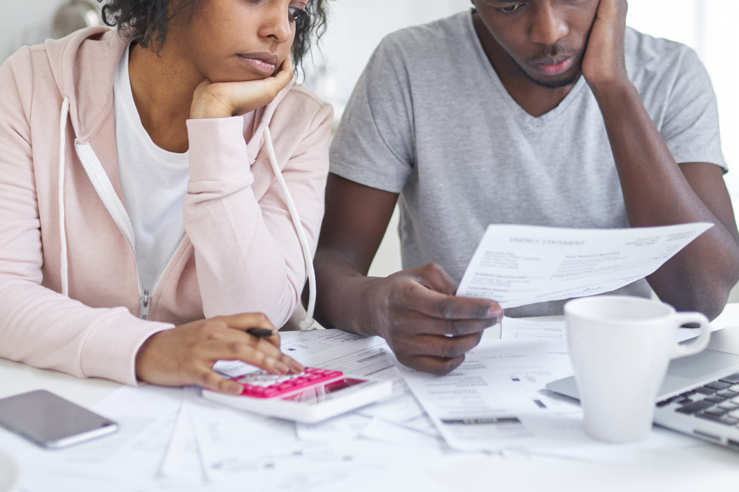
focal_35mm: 49
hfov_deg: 40.3
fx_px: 1006
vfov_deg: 27.3
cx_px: 359
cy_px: 151
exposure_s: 1/60
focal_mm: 35
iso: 400
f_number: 2.2
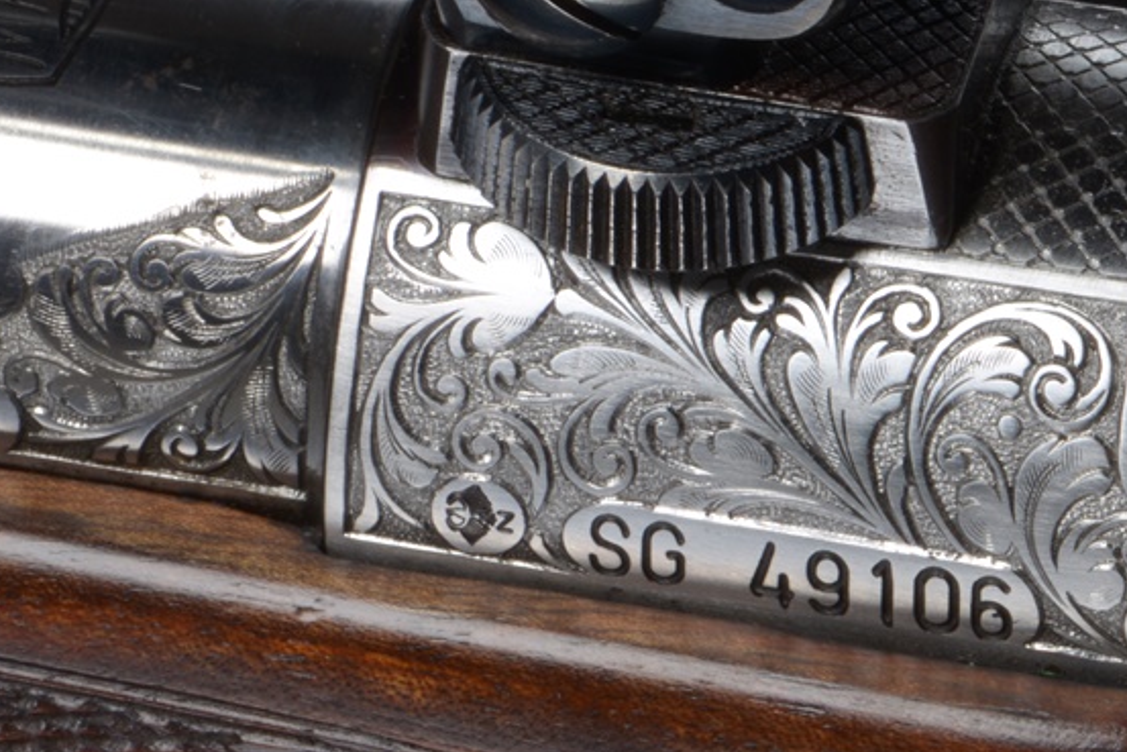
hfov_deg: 5.3
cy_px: 413
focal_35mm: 389
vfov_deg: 3.5
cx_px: 1604
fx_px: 12180
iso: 100
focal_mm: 105
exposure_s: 1/60
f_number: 29
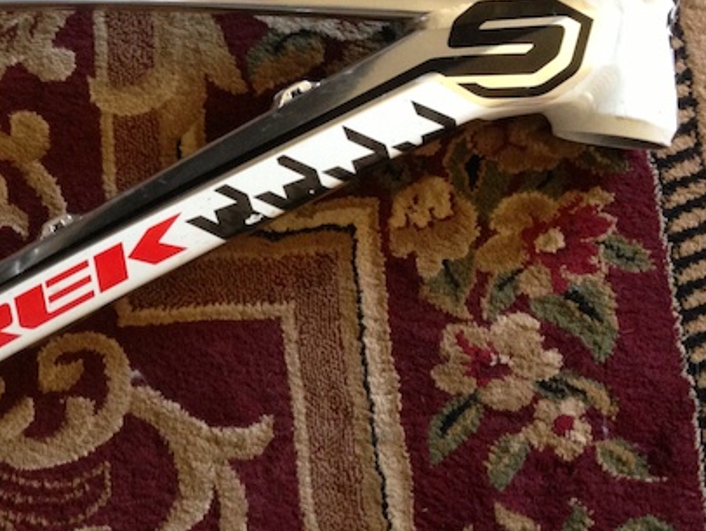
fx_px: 1326
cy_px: 162
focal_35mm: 65
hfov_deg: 28.7
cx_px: 73
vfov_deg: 22.5
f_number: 2.4
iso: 200
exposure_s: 1/20
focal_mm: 4.13
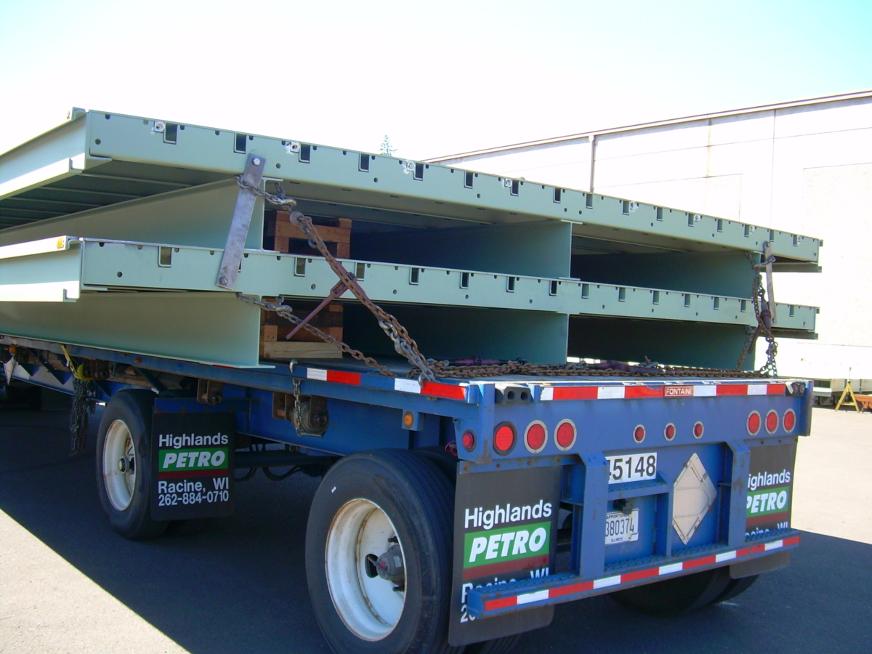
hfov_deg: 49.0
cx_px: 436
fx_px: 957
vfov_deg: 37.7
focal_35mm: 38
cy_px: 327
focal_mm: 6.3
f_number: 2.8
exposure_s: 1/177
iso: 50
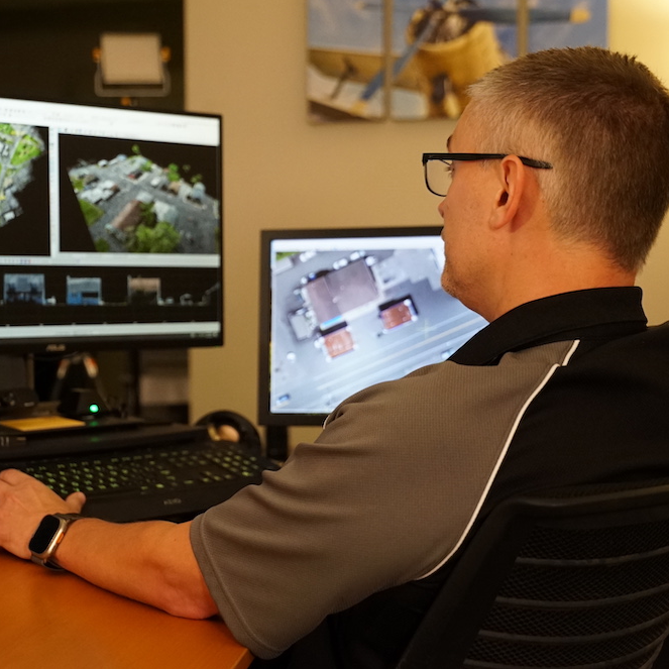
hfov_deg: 28.8
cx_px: 195
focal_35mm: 59
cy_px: 333
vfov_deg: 29.1
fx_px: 1290
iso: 5000
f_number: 4
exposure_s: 1/160
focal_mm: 46
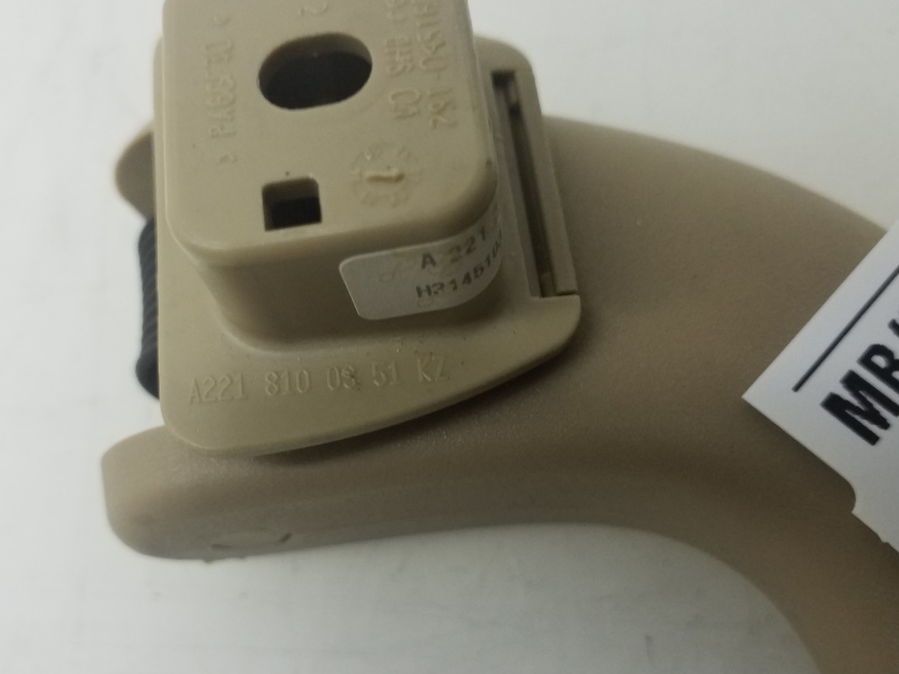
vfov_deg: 42.7
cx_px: 397
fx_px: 857
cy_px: 400
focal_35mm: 33
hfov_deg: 55.2
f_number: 1.9
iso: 160
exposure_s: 1/50
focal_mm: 3.6
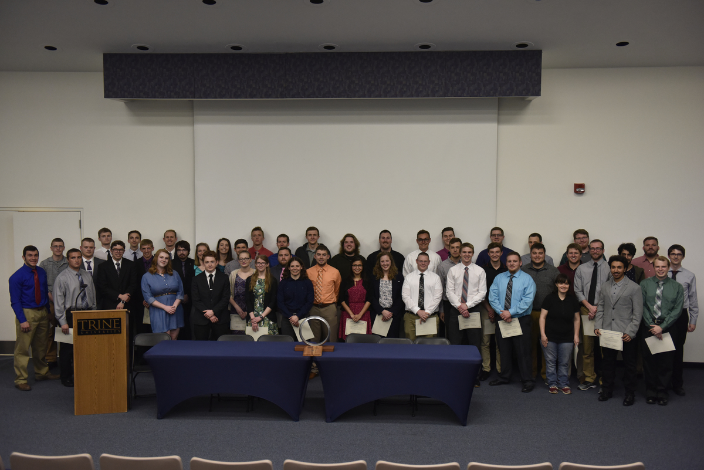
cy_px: 235
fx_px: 782
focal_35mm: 40
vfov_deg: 33.4
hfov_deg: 48.4
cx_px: 352
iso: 2000
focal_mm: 40
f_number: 3.2
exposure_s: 1/200
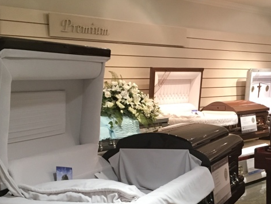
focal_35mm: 63
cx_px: 222
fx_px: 494
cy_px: 178
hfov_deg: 29.9
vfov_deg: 22.8
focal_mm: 4.15
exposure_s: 1/30
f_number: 2.2
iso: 125
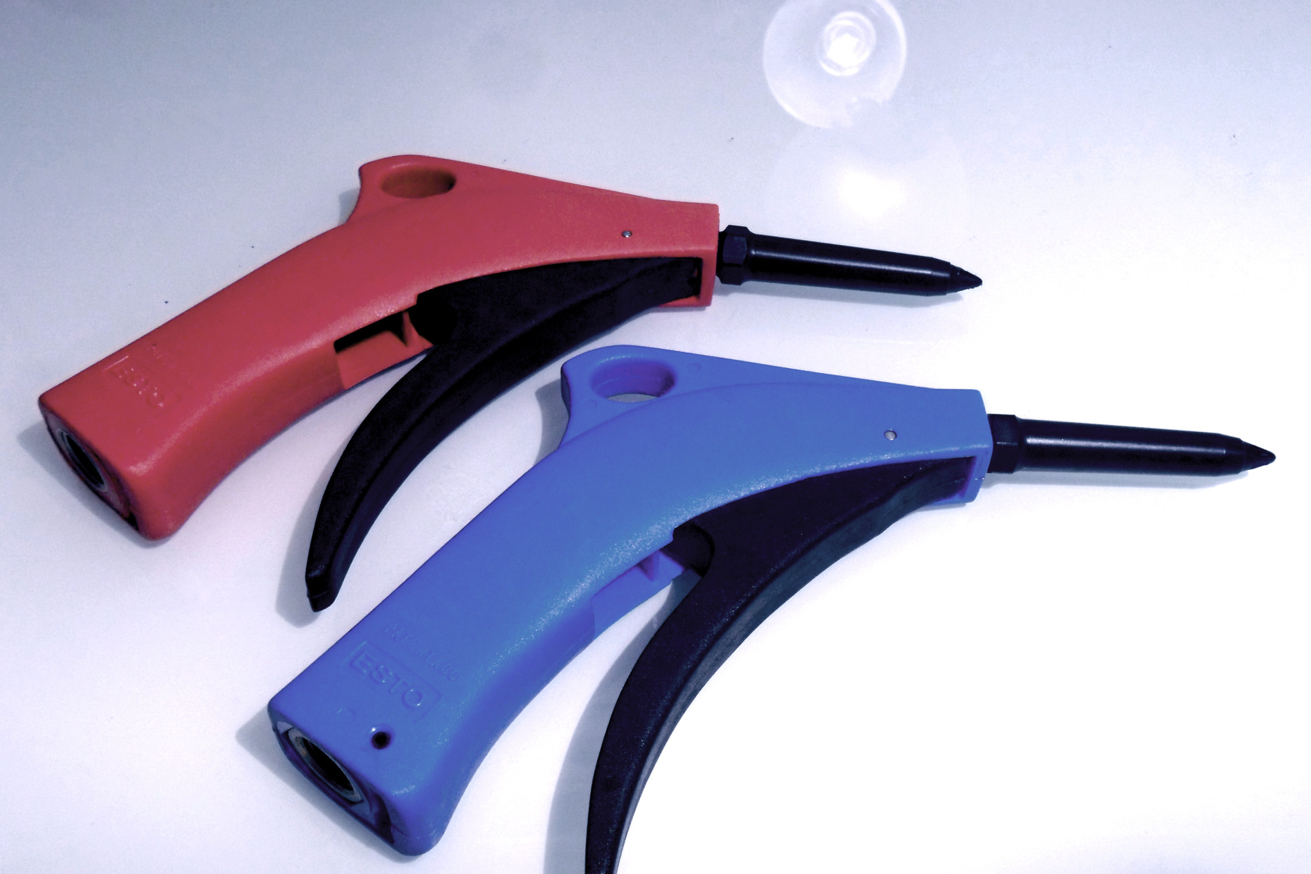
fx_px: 1420
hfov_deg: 49.6
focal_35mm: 39
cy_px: 448
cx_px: 657
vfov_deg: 34.2
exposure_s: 1/20
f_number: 4
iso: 200
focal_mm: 6.6
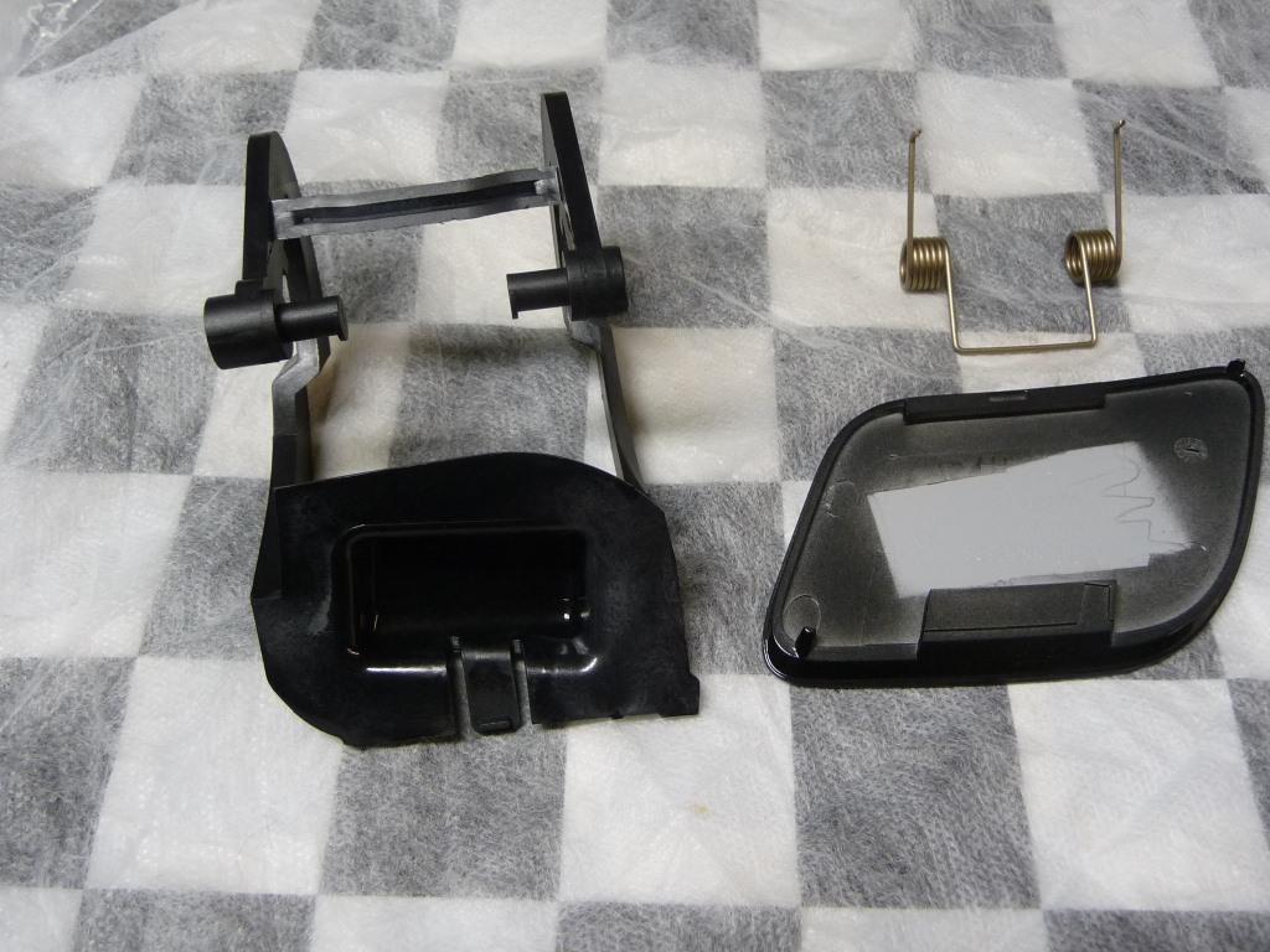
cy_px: 476
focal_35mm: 32
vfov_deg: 44.2
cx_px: 635
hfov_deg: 56.8
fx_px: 1174
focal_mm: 4.7
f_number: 3.3
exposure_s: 1/30
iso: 200
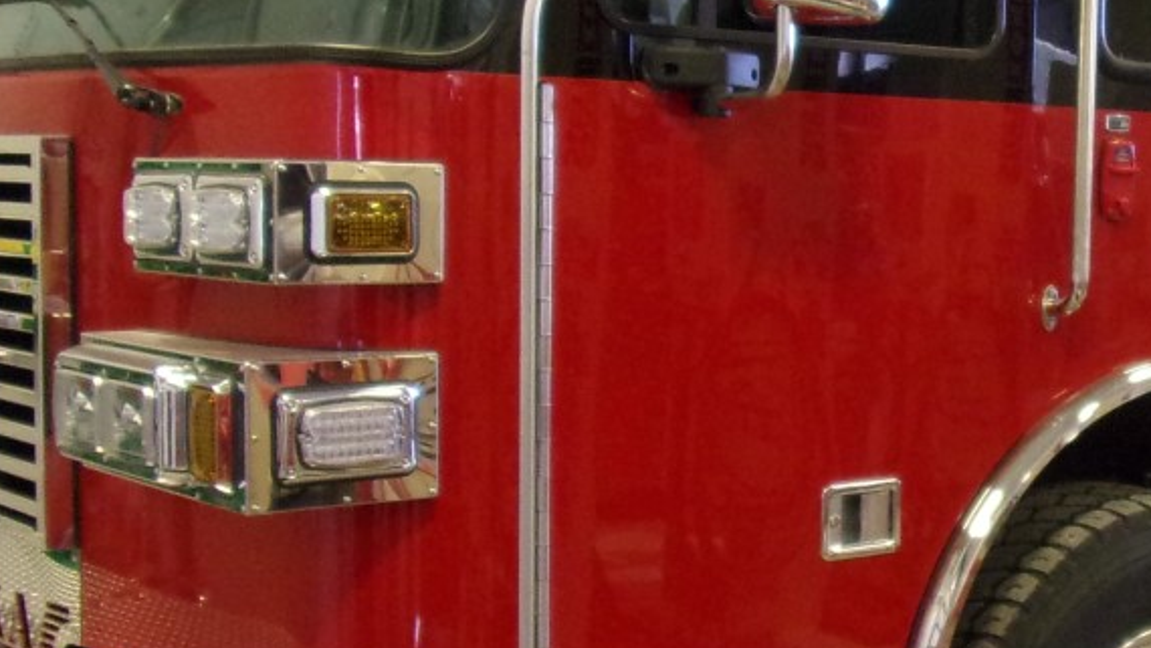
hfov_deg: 30.4
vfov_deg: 18.3
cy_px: 343
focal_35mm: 66
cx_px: 1048
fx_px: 2015
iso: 234
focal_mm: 4.3
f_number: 3.3
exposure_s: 1/34
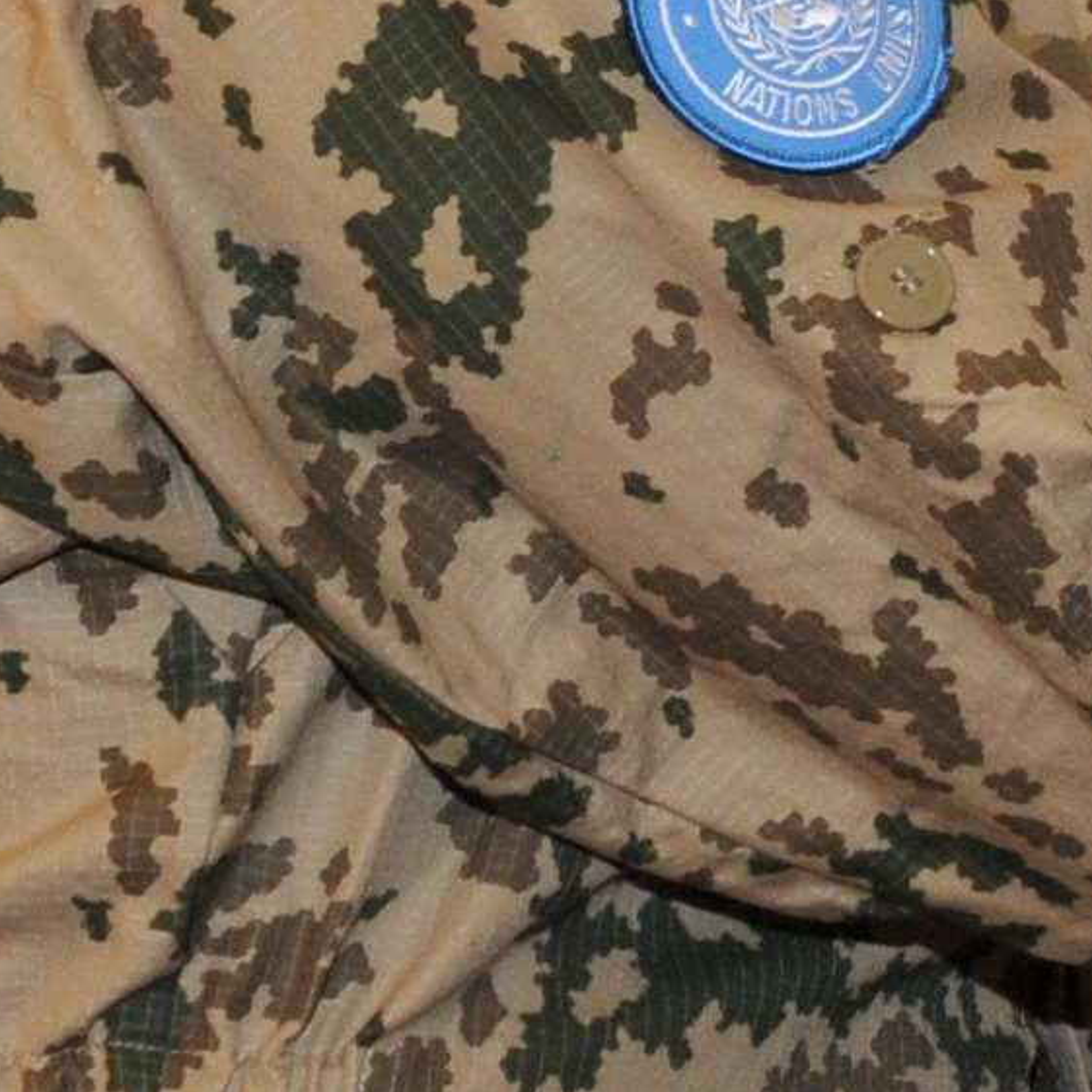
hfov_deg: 8.1
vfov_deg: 8.2
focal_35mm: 214
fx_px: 7638
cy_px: 399
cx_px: 1464
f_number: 8
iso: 500
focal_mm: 22
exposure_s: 1/160
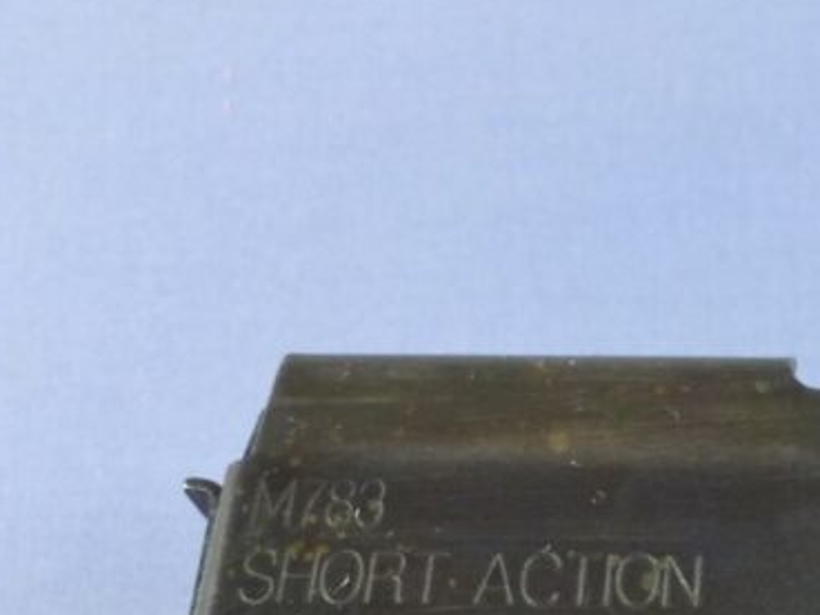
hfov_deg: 29.5
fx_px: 1445
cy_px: 698
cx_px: 831
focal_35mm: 61
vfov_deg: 22.5
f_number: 2.8
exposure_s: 1/60
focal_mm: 4.5
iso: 250
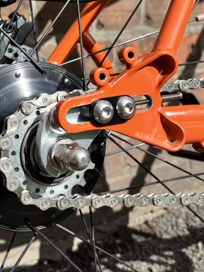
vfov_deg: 33.9
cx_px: 72
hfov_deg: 26.4
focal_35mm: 55
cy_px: 53
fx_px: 432
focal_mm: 5.1
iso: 50
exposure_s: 1/2463
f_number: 1.6
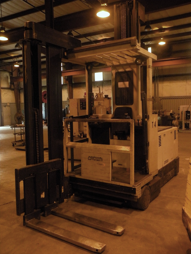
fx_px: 243
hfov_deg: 42.9
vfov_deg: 55.4
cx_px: 96
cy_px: 127
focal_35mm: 33
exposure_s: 1/67
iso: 400
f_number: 3.2
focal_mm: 5.8
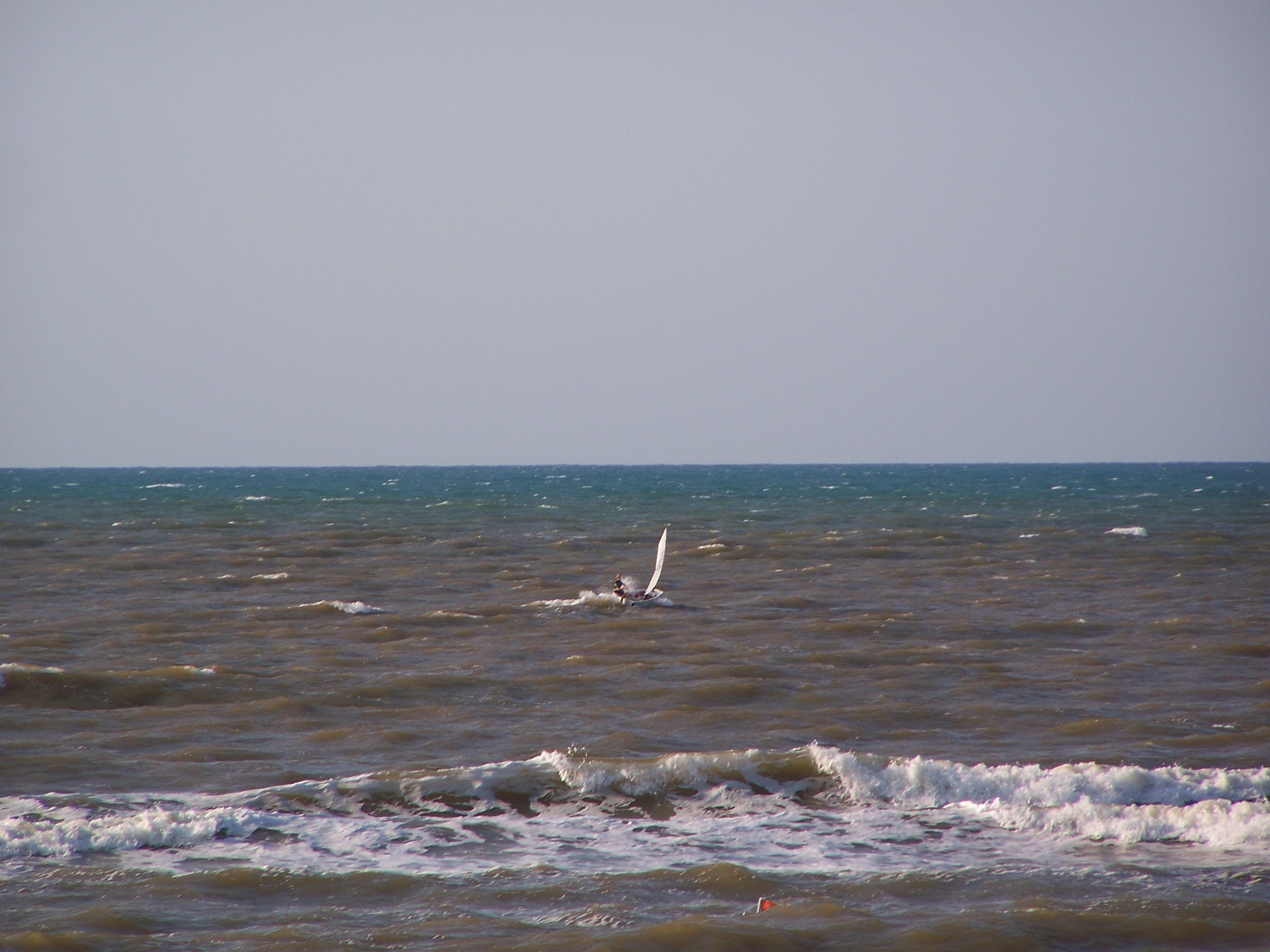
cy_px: 476
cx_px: 635
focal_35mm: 380
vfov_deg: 3.9
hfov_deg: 5.2
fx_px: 13942
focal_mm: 63
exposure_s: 1/400
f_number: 5
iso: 64
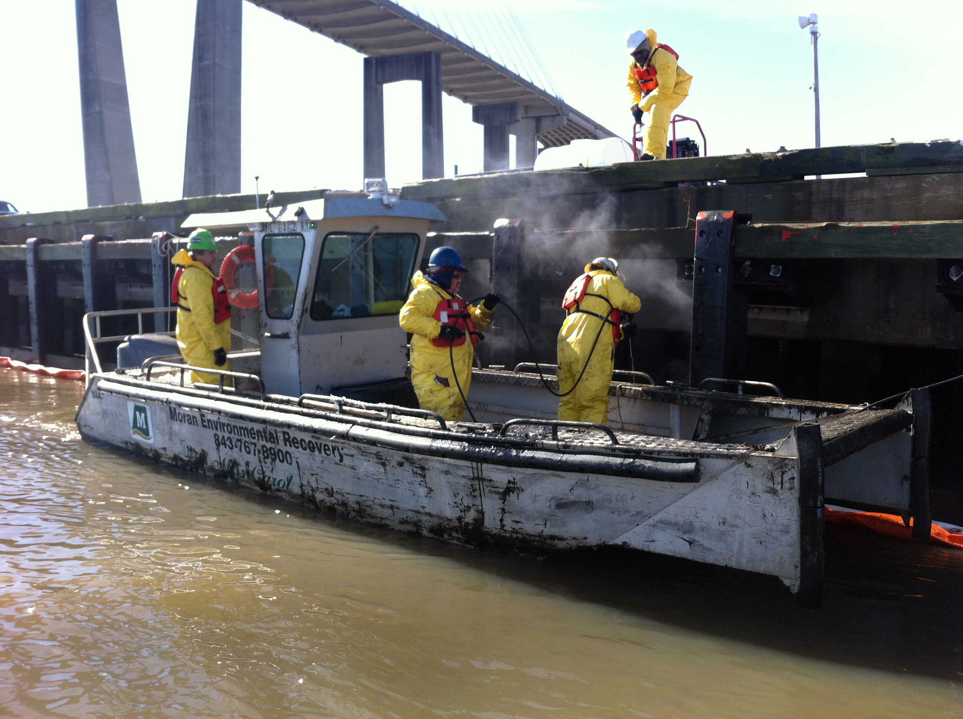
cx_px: 482
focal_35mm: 35
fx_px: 972
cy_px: 360
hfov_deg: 52.7
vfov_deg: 40.6
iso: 80
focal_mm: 3.85
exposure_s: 1/503
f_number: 2.8
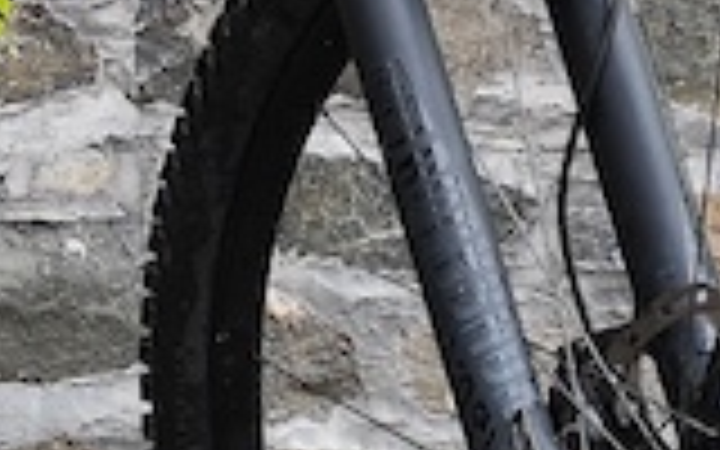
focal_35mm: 143
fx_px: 2806
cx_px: 99
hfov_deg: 14.5
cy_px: 144
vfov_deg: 9.2
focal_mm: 3.95
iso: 50
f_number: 1.8
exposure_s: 1/106
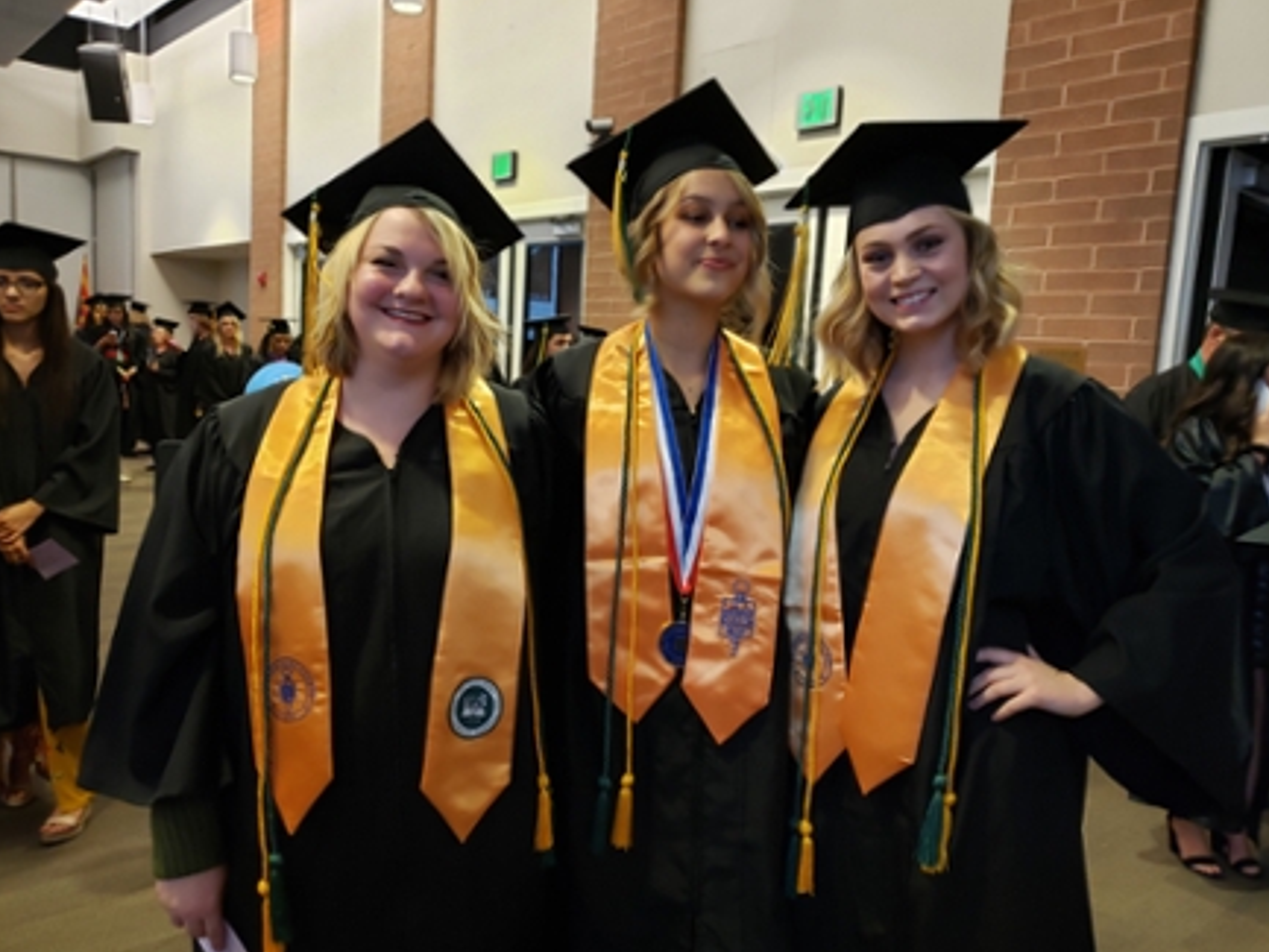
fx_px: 990
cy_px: 470
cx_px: 624
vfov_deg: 51.4
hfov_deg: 65.3
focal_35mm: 27
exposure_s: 1/24
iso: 250
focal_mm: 4.3
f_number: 1.5
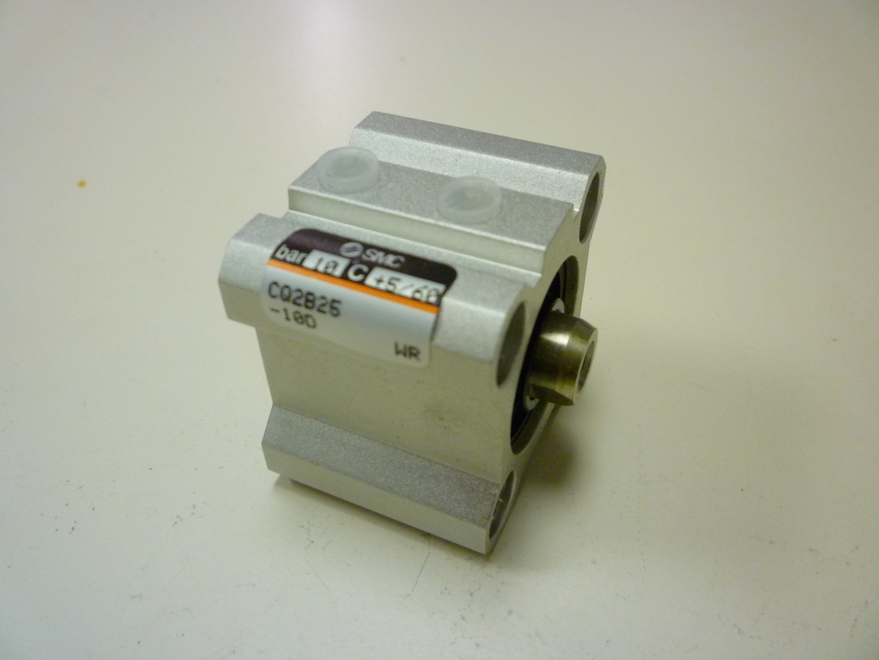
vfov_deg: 48.2
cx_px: 440
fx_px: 736
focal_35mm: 29
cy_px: 330
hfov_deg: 61.7
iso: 320
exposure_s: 1/30
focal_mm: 5.2
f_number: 3.3
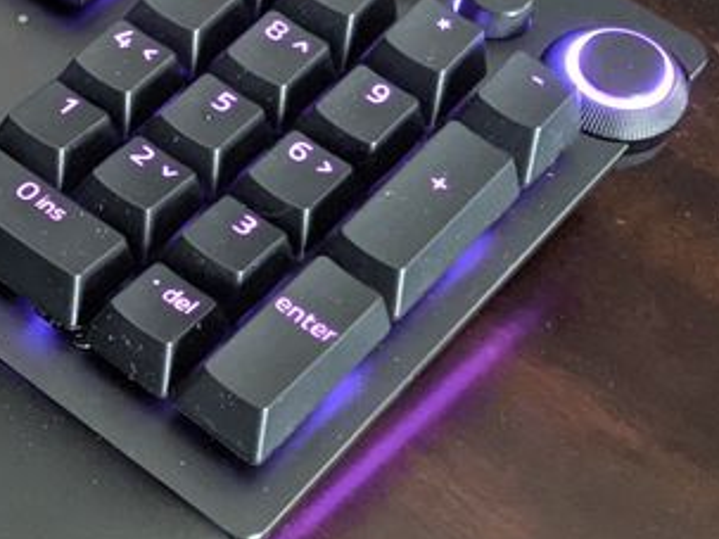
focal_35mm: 107
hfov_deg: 16.6
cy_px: 150
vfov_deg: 13.8
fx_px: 2222
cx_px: -389
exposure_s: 1/30
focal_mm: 4.44
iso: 882
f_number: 1.8
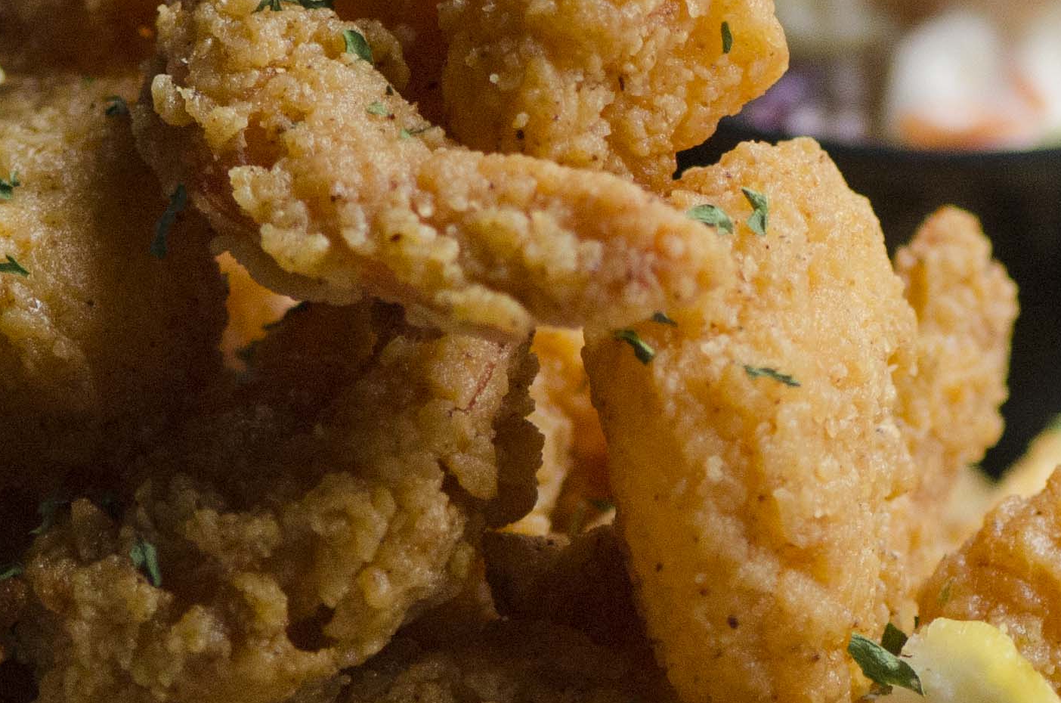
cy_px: 731
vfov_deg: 2.5
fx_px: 16258
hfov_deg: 3.7
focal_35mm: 553
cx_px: 827
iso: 1250
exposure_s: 1/800
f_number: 4.5
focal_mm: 105
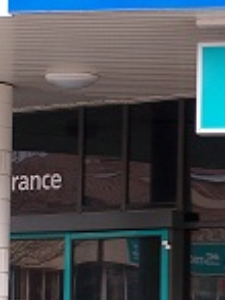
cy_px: 273
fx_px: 1675
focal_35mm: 193
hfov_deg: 7.6
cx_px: 241
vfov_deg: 10.2
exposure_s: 1/125
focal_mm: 13.7
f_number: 3.2
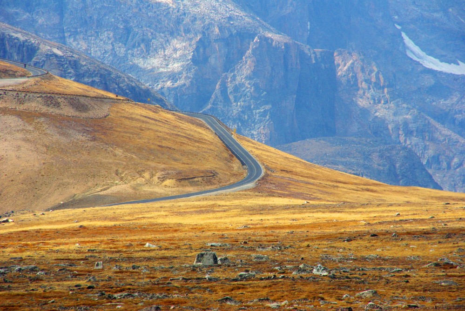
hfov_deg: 6.9
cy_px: 156
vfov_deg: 4.6
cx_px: 232
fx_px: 3880
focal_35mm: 300
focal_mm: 200
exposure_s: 1/750
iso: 400
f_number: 11
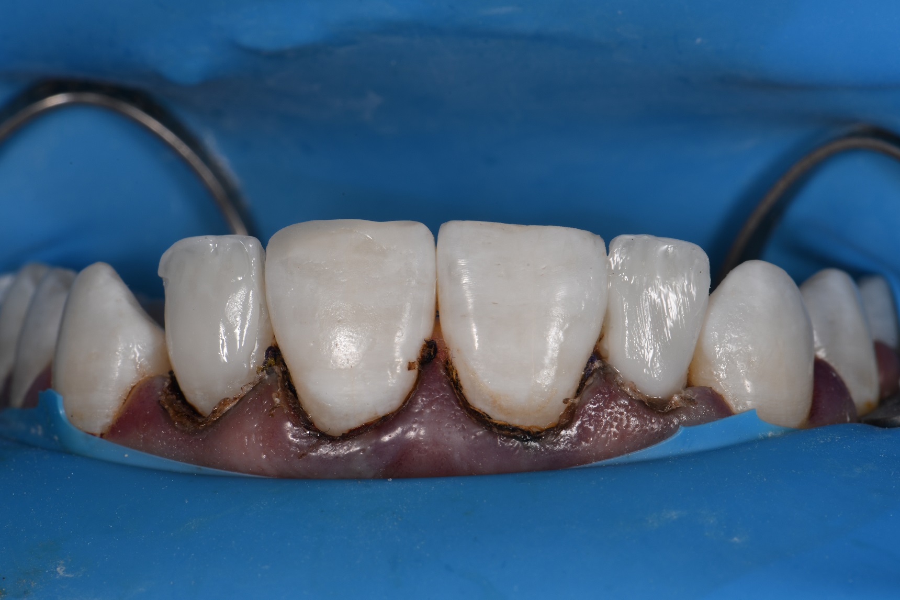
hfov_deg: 16.3
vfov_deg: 10.9
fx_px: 3149
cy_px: 300
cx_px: 450
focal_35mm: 126
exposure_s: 1/200
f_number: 32
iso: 200
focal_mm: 105
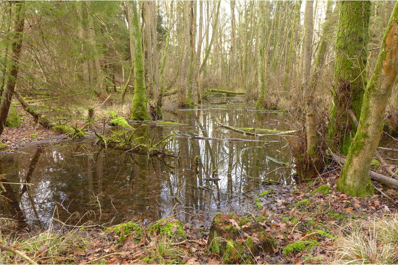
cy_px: 132
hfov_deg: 73.7
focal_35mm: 24
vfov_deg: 53.1
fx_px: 265
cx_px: 199
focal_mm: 4.7
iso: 400
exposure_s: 1/50
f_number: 3.5
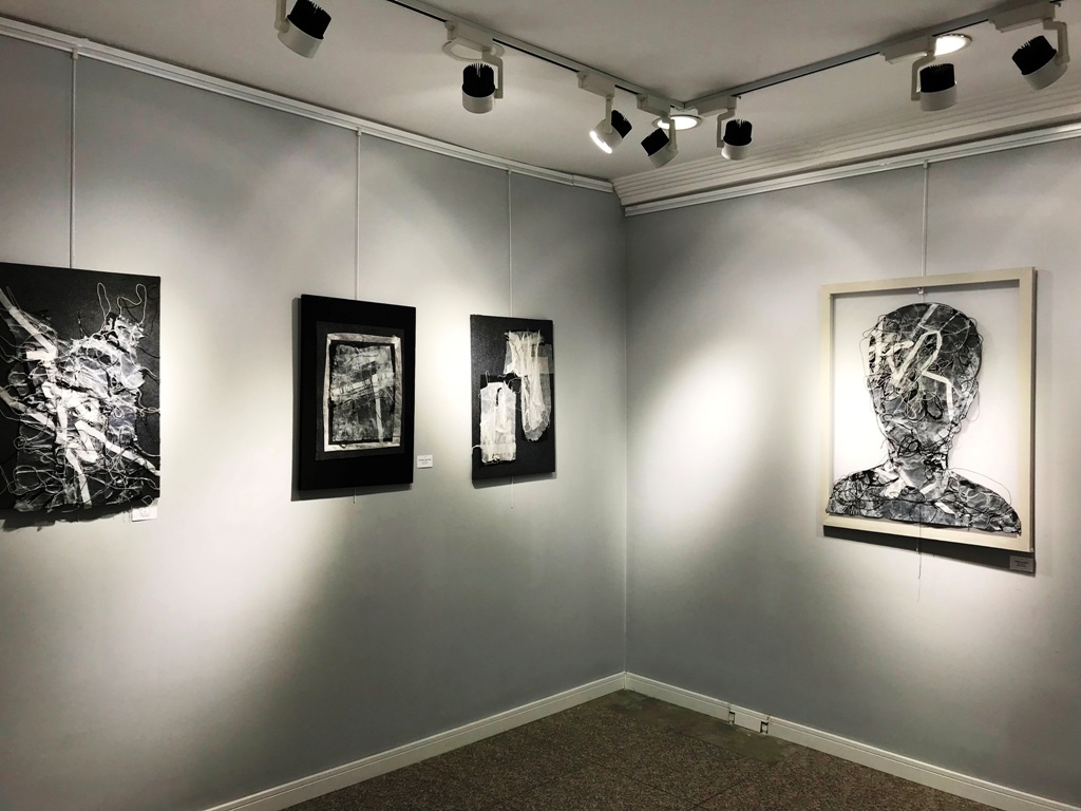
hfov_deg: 63.4
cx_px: 540
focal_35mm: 28
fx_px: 874
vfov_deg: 49.7
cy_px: 406
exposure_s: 1/124
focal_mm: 3.99
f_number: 1.8
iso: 20
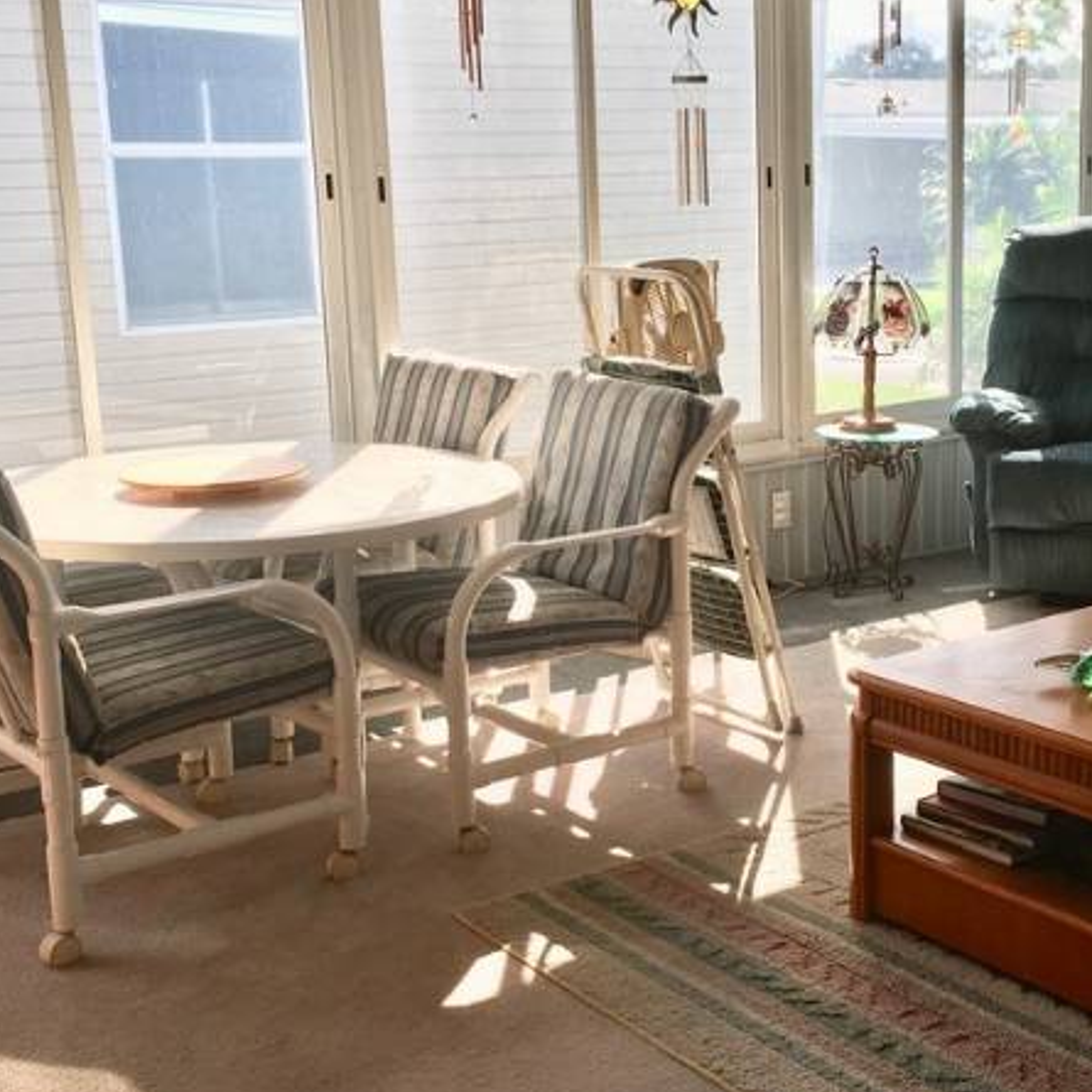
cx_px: 709
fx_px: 1749
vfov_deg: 34.7
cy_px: 536
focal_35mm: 49
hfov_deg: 34.4
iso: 40
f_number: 2.2
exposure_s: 1/120
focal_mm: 4.15
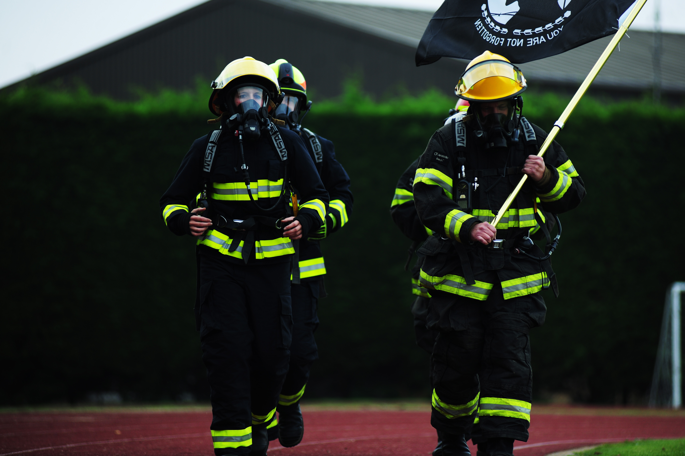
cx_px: 342
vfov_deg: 6.9
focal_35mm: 200
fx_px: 3805
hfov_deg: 10.3
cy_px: 228
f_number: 2.8
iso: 125
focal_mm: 200
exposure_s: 1/1000
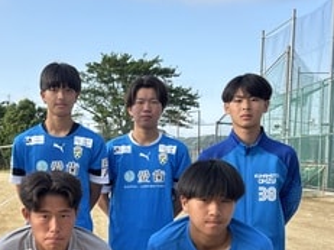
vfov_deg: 26.4
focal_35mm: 54
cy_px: 210
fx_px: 521
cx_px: 58
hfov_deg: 34.3
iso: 50
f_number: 1.6
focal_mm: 5.96
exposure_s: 1/1047
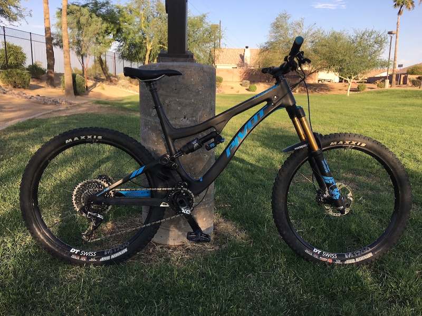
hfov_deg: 61.7
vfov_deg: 48.2
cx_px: 211
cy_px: 158
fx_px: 354
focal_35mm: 29
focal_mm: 4.15
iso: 25
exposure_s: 1/496
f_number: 2.2
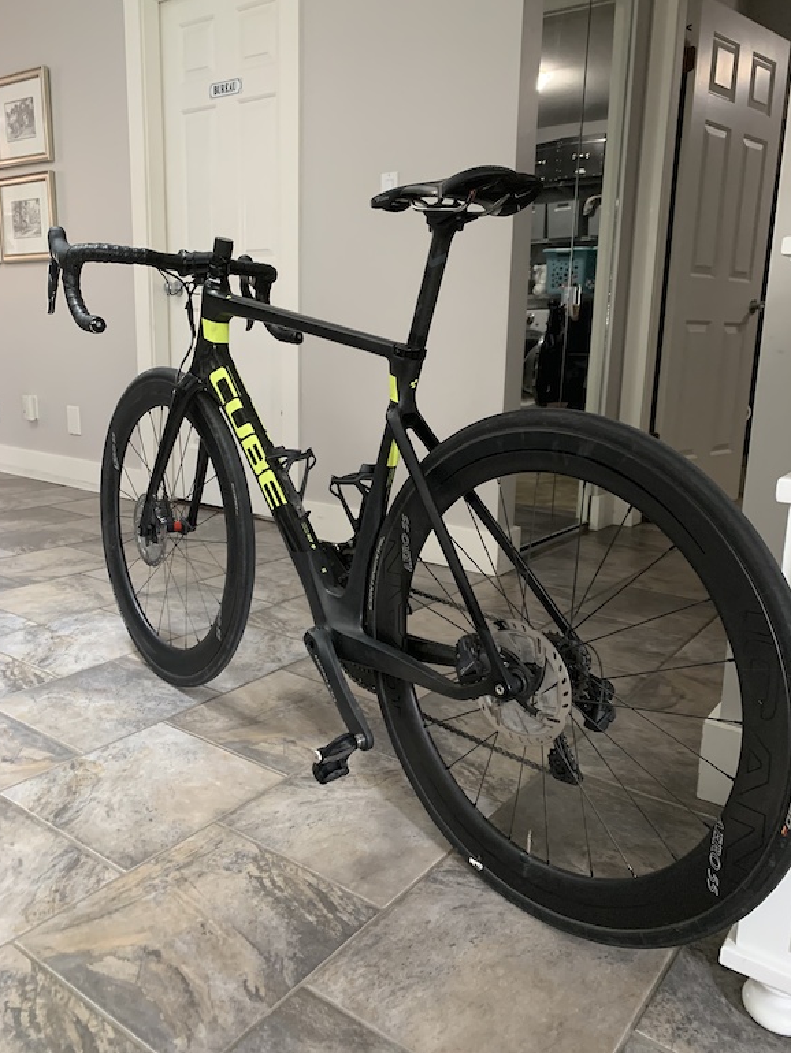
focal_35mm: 27
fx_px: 822
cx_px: 393
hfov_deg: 51.4
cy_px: 511
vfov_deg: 65.3
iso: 320
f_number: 1.8
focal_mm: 4.25
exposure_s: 1/60
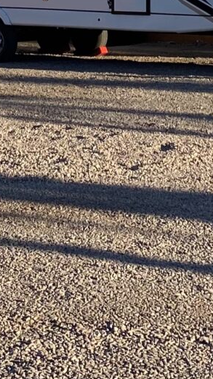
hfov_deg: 8.7
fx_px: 1398
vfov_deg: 14.7
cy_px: -137
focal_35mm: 139
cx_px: 106
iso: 32
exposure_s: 1/1701
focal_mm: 4.25
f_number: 1.8
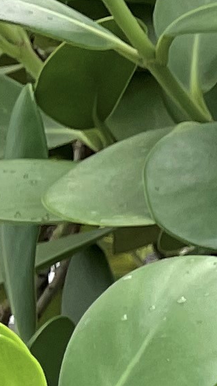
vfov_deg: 9.7
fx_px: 2054
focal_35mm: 201
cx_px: 1110
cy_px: 849
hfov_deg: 4.9
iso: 32
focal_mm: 4.2
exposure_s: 1/159
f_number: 1.6
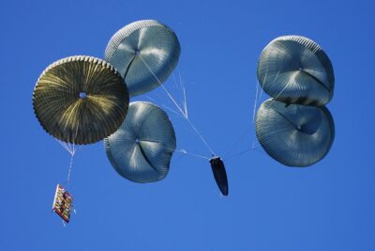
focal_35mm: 82
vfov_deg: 16.6
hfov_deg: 24.6
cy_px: 126
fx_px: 860
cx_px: 188
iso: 200
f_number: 4
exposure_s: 1/1000
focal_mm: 55
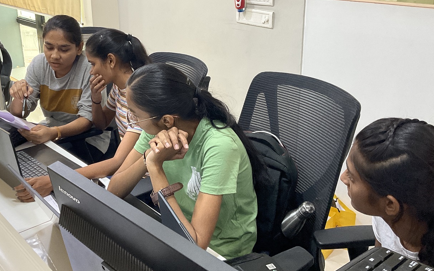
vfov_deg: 31.0
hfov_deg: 47.8
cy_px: 86
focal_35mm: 41
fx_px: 485
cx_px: 168
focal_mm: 3
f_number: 1.8
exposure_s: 1/50
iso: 125
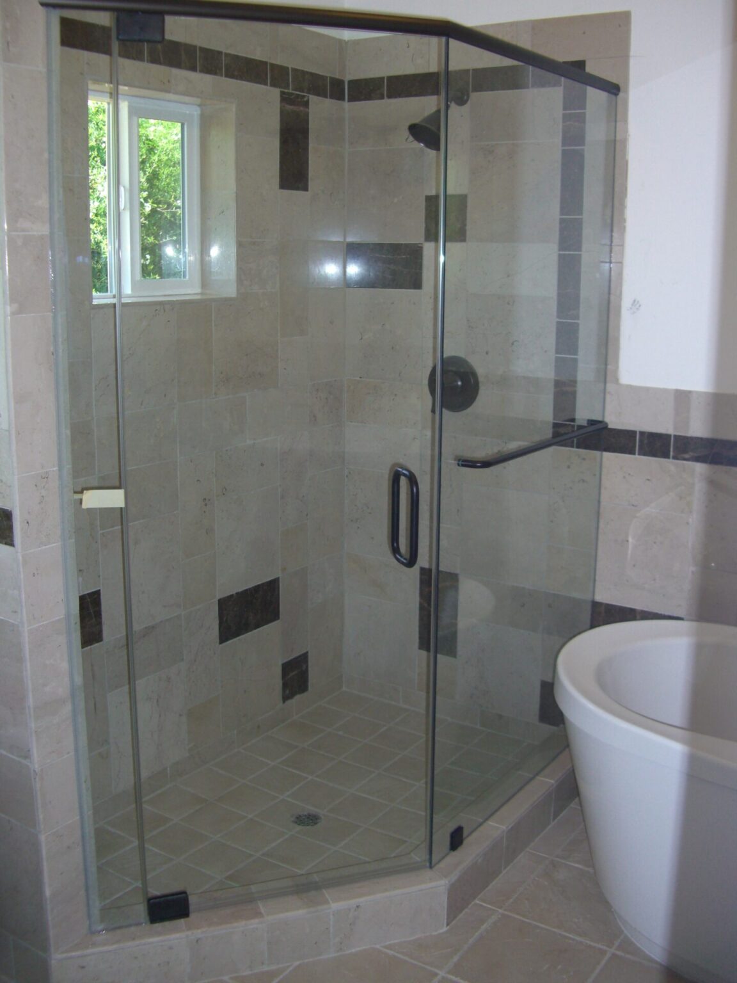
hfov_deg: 37.7
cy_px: 492
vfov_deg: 49.0
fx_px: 1079
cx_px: 368
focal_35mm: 38
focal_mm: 7.9
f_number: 2.8
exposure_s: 1/60
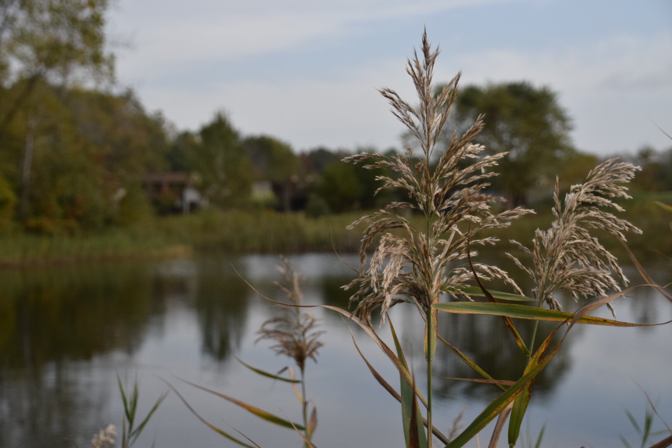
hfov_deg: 29.2
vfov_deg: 19.7
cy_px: 224
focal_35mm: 69
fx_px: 1288
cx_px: 336
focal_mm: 46
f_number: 4.8
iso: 400
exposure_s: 1/4000
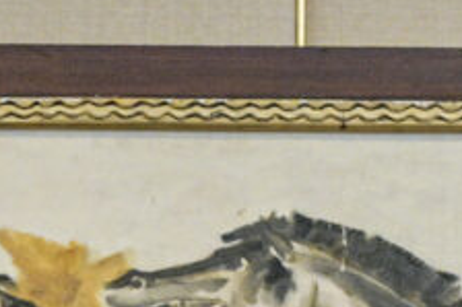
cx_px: 218
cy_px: 1090
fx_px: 3898
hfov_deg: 6.8
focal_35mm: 304
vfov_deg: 4.3
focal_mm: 42
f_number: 5
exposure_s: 1/100
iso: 3200
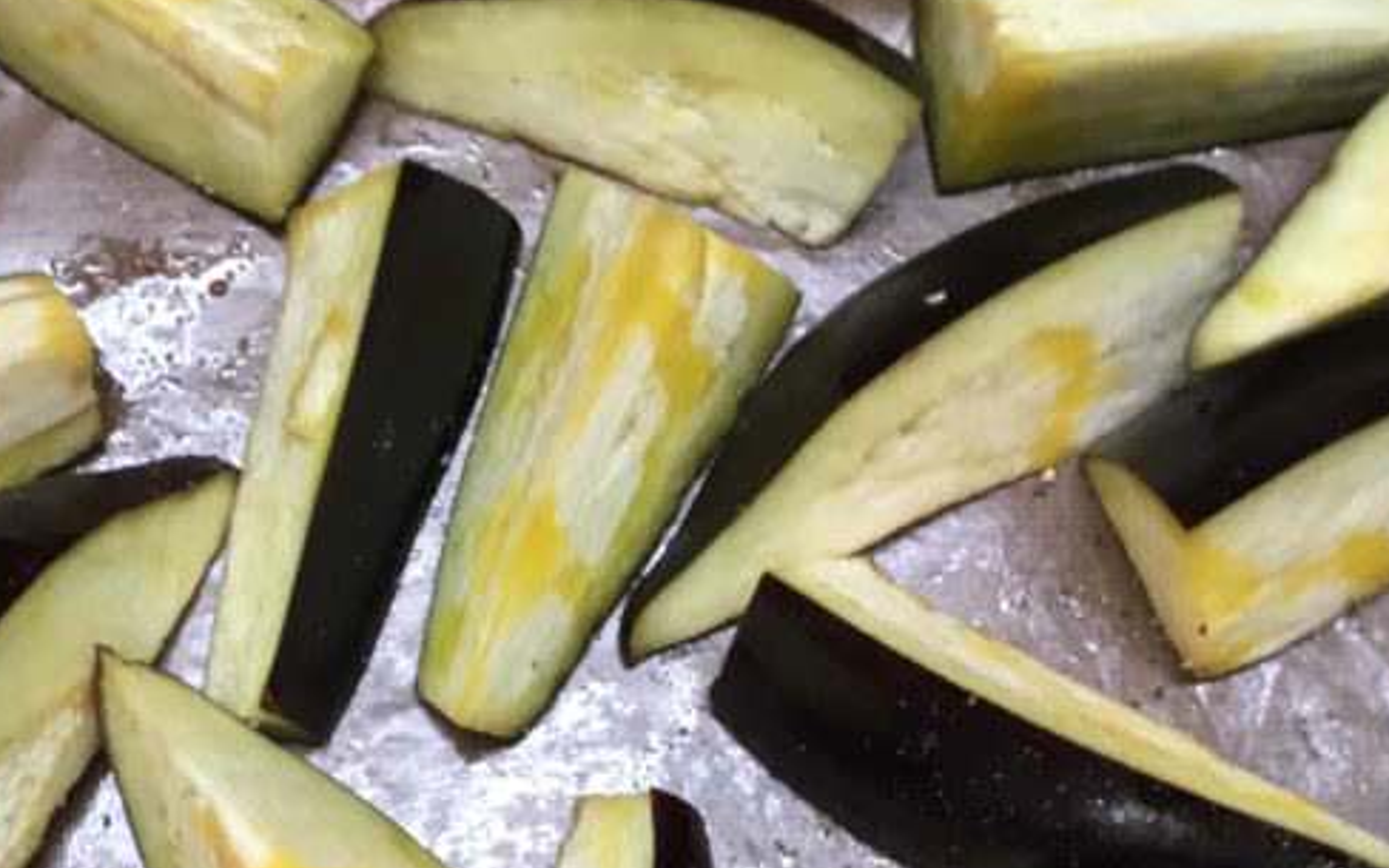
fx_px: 2612
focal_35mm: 69
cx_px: 509
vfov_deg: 18.2
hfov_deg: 29.6
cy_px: 959
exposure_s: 1/33
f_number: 2.4
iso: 100
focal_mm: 3.3
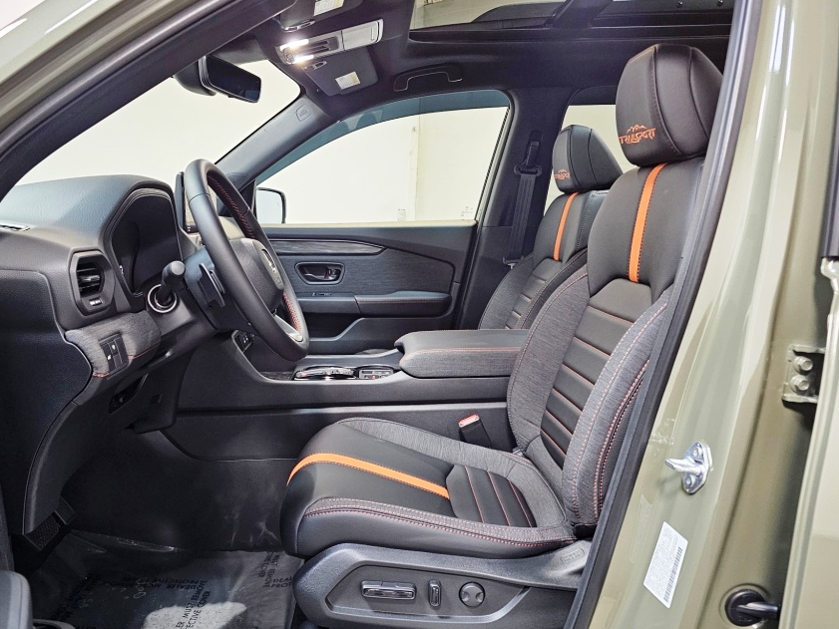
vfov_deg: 49.5
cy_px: 377
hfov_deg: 62.9
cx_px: 337
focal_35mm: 28
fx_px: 679
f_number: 1.7
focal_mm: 6.3
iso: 640
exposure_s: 1/24
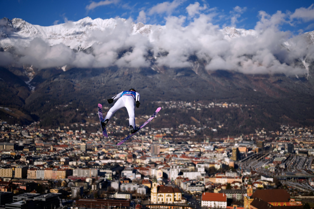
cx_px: 157
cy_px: 104
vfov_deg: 27.0
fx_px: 436
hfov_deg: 39.6
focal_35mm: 50
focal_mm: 50
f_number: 1.2
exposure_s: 1/12800
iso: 64
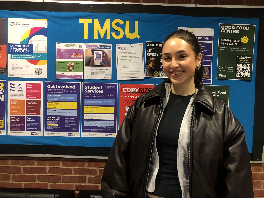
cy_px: 99
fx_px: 214
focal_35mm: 28
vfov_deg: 49.7
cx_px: 132
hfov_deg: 63.4
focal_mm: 3.99
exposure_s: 1/11
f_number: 1.8
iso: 100
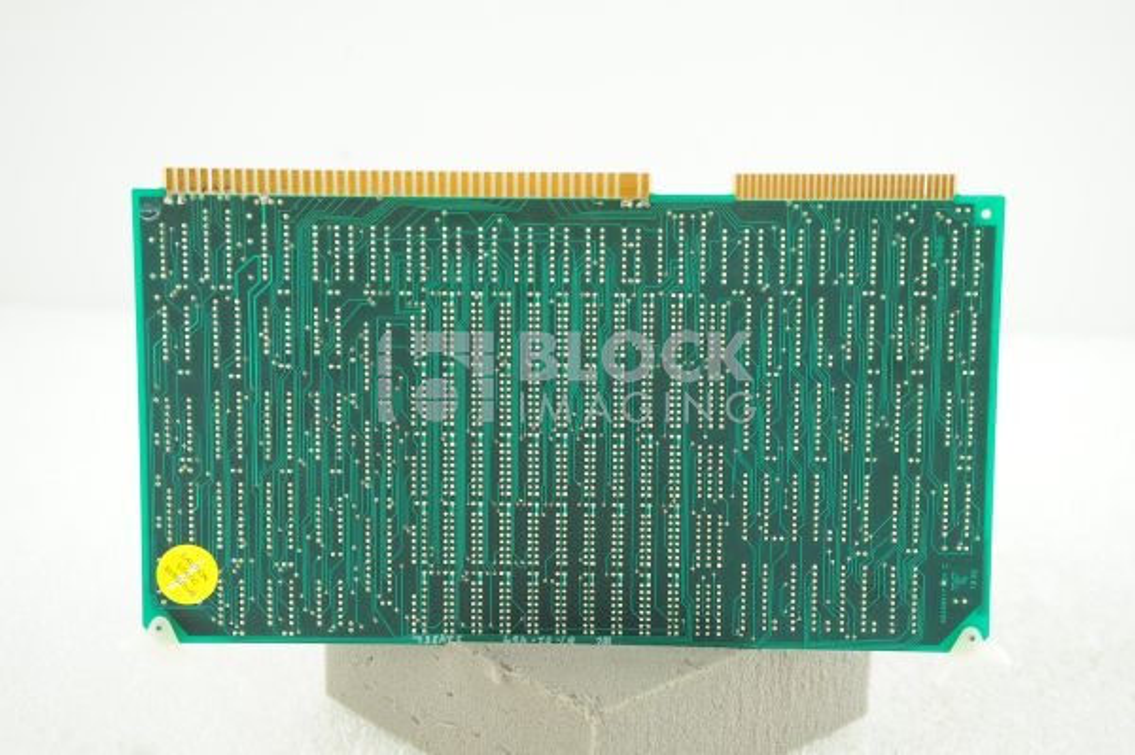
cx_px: 568
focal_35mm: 65
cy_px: 378
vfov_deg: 20.9
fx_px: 2048
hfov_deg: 31.0
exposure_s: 1/125
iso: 1600
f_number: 7.1
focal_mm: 65
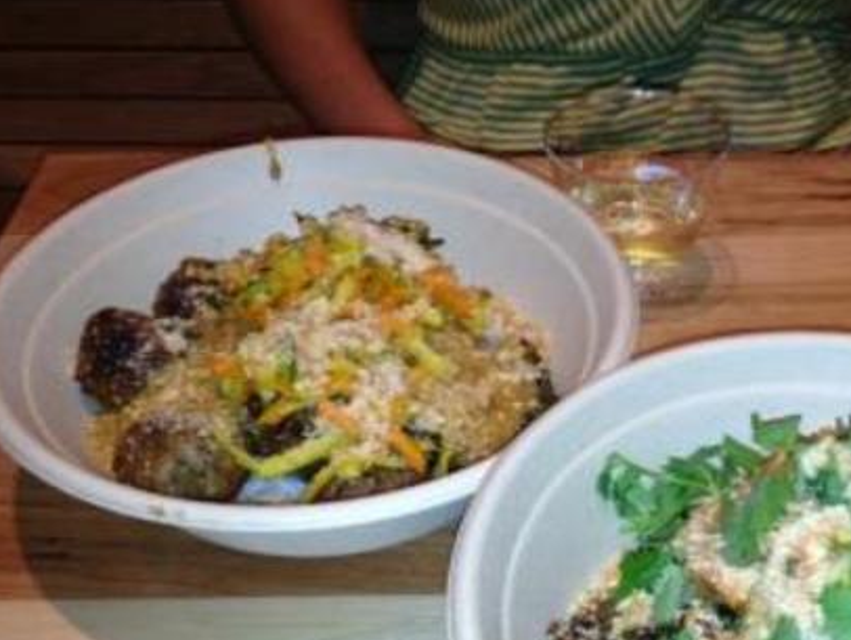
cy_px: 487
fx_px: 1279
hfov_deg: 36.3
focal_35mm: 52
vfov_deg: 27.6
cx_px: 583
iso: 50
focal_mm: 4.13
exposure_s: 1/28
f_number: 2.4
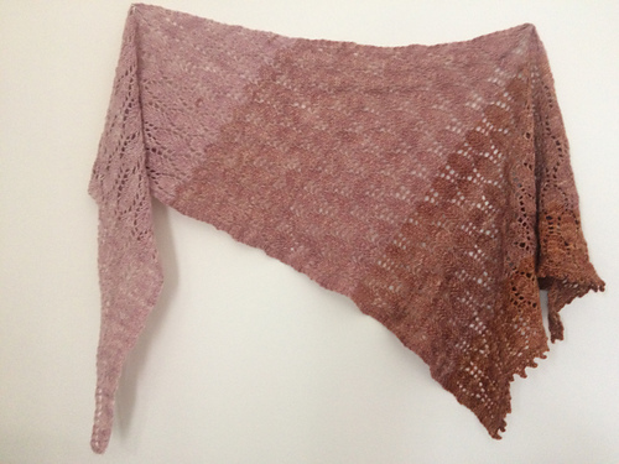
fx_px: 519
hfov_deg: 61.7
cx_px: 310
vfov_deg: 48.2
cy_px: 232
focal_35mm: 29
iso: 320
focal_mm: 4.15
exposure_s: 1/24
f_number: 2.2
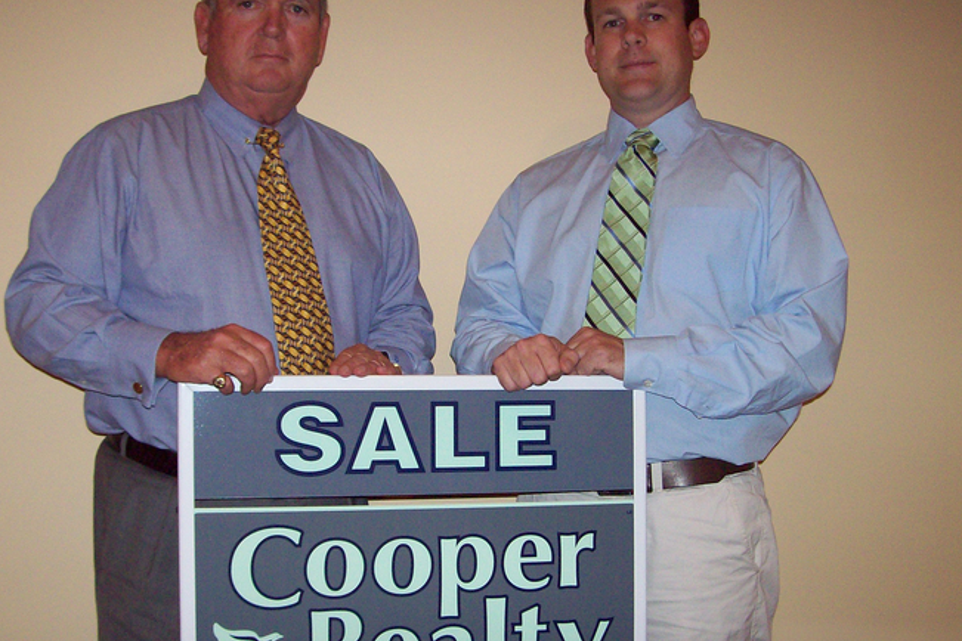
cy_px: 343
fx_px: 1229
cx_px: 398
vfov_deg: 29.2
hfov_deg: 42.6
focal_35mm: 46
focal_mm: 6
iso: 140
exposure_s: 1/64
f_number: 2.7
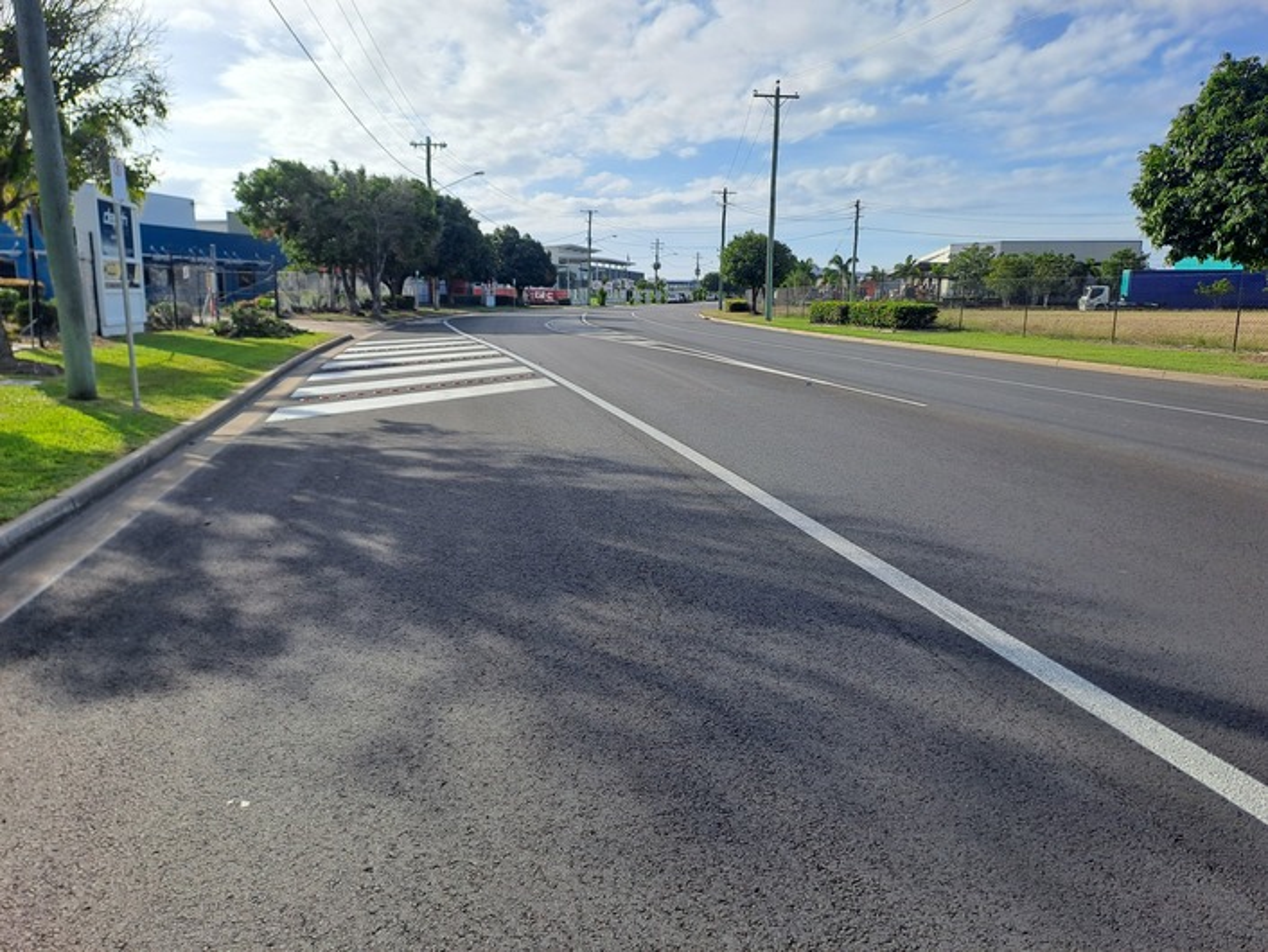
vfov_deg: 54.9
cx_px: 634
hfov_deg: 69.4
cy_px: 476
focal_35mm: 25
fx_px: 916
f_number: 1.8
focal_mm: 4.65
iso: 32
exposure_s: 1/1637
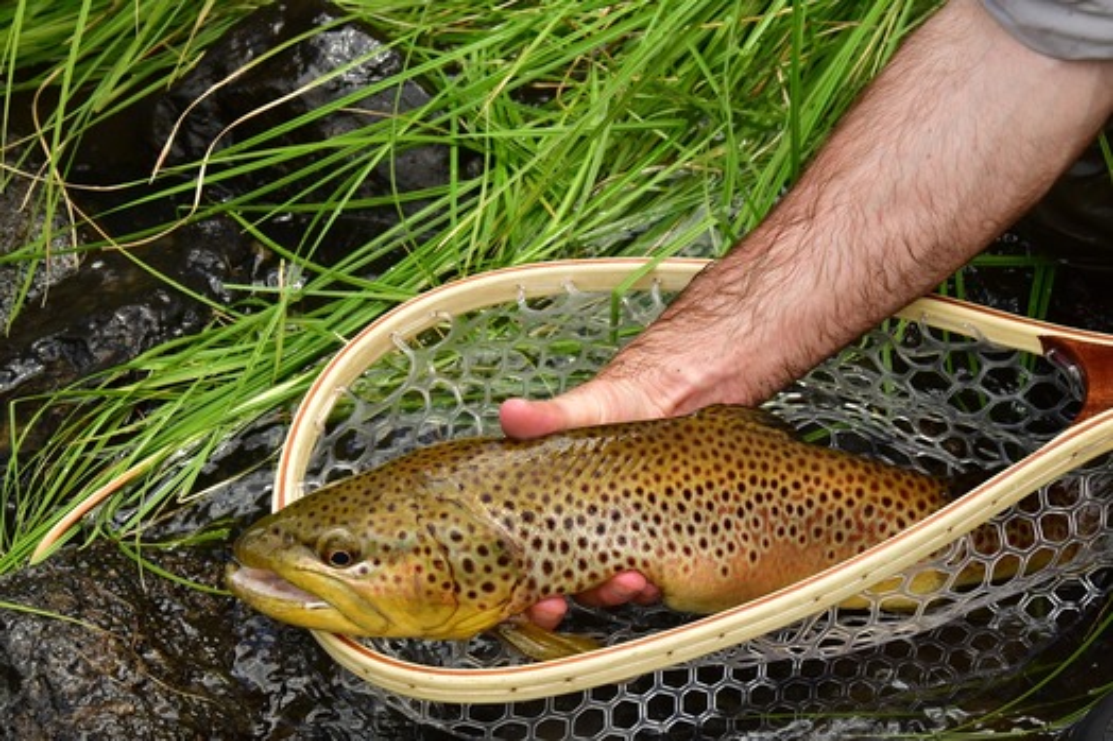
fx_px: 6181
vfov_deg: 6.9
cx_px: 556
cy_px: 370
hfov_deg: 10.3
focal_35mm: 200
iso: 1250
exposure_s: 1/500
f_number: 18
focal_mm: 200
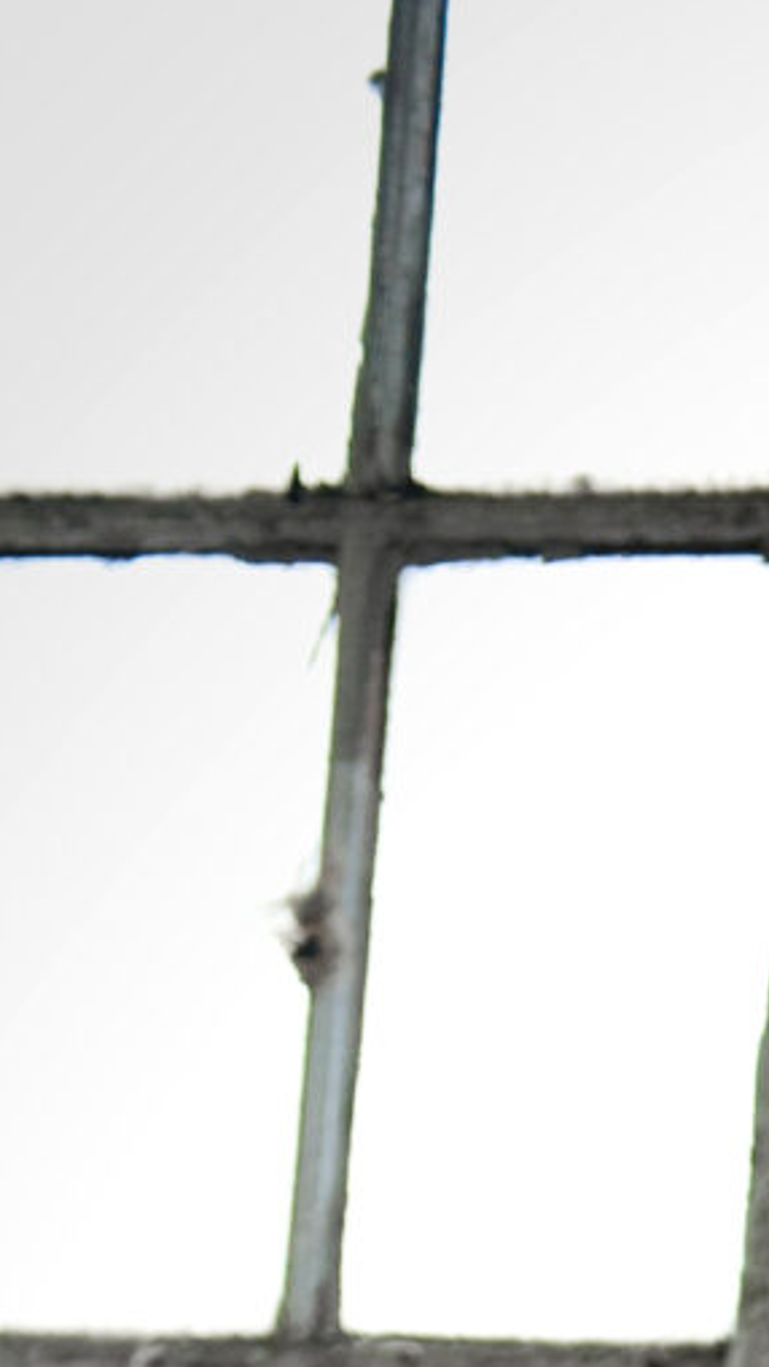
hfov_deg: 4.7
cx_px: 1555
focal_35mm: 253
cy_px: 3374
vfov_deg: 7.9
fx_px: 9165
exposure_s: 1/100
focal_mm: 48
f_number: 2.8
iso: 500
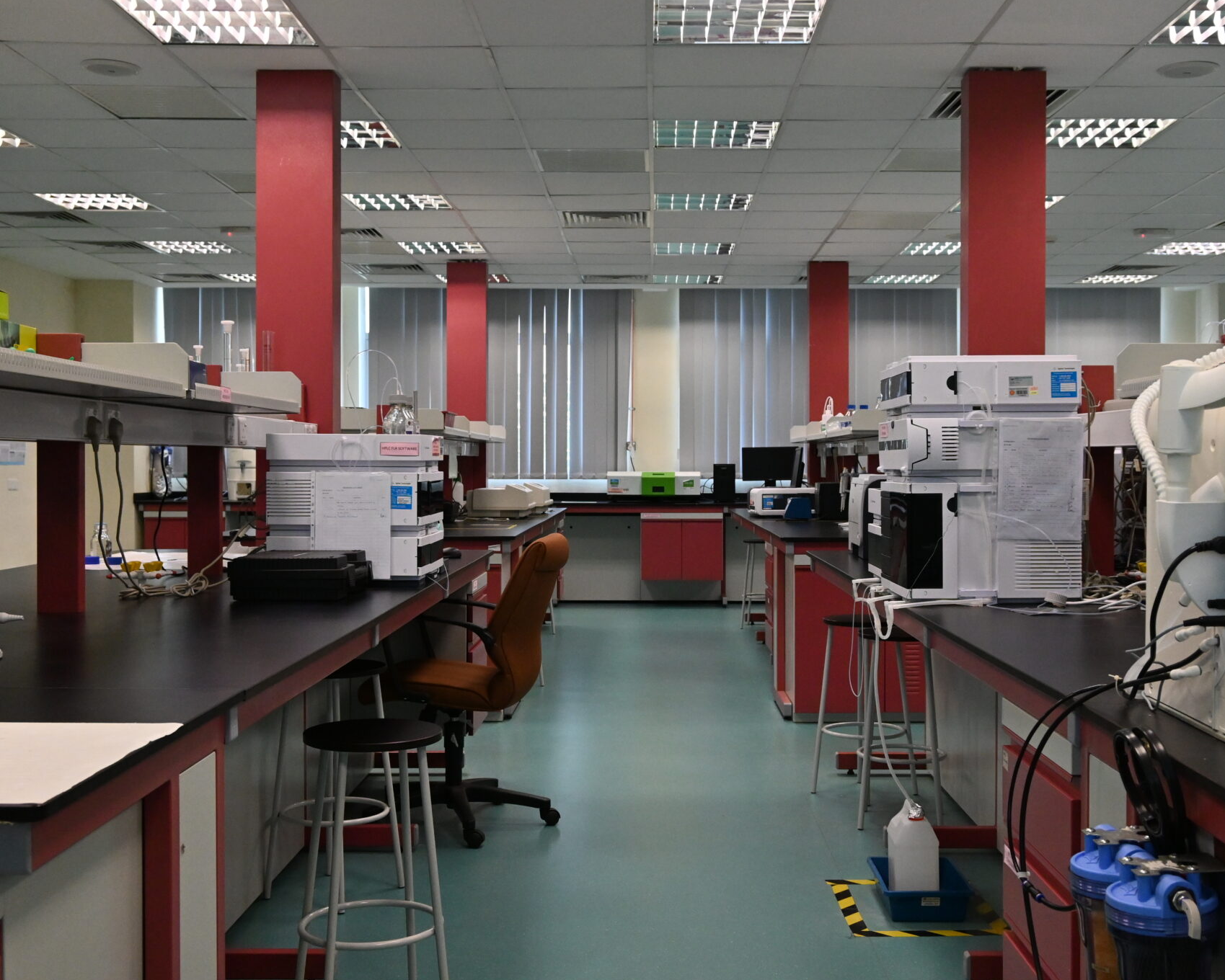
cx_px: 646
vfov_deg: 36.2
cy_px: 475
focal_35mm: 41
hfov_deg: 44.4
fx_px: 1500
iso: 1250
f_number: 4.5
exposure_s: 1/250
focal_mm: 19.5
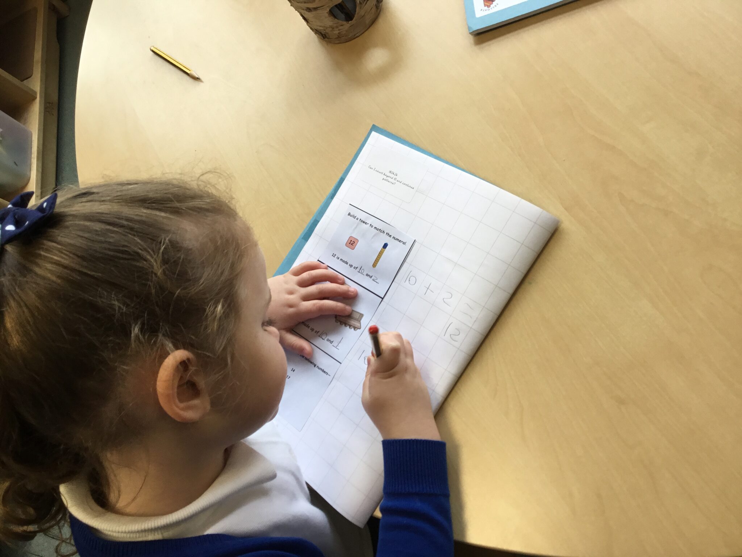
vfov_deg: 45.4
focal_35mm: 31
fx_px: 664
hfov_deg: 58.4
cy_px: 278
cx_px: 371
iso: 40
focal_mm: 3.3
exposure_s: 1/100
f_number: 2.4
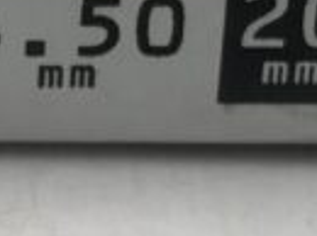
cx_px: -117
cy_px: 219
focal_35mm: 216
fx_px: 1974
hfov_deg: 9.0
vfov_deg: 6.8
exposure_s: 1/172
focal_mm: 3.99
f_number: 1.8
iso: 20
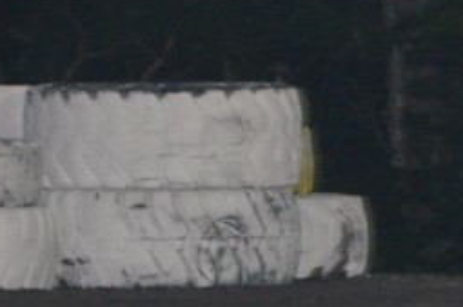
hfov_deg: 3.2
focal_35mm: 633
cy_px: 401
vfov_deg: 2.2
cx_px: 793
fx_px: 8126
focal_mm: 105
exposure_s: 1/250
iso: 3200
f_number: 5.3
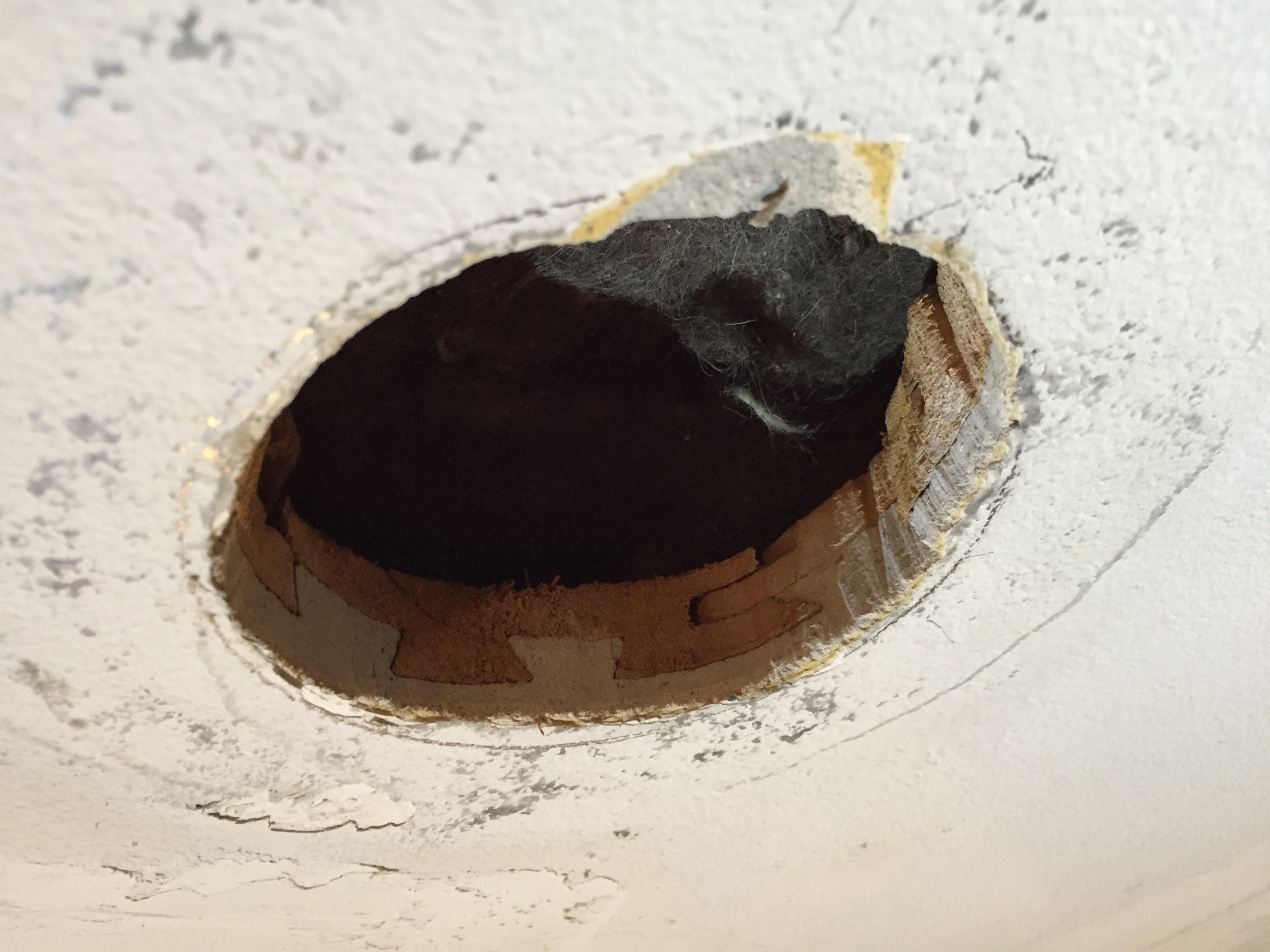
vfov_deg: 48.2
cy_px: 476
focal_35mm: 29
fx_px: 1064
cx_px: 635
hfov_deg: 61.7
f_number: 2.2
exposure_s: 1/30
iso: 250
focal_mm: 4.15
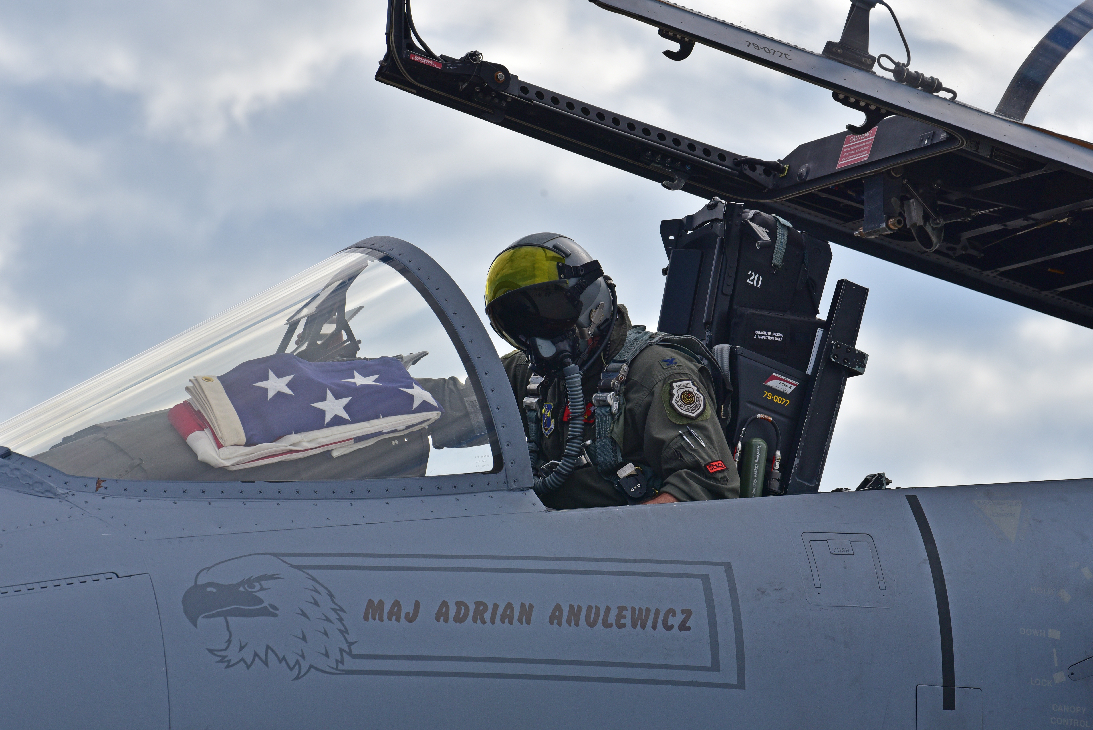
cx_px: 546
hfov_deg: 10.3
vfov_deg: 6.9
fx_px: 6074
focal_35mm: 200
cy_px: 365
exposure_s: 1/800
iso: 320
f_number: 10
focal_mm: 200
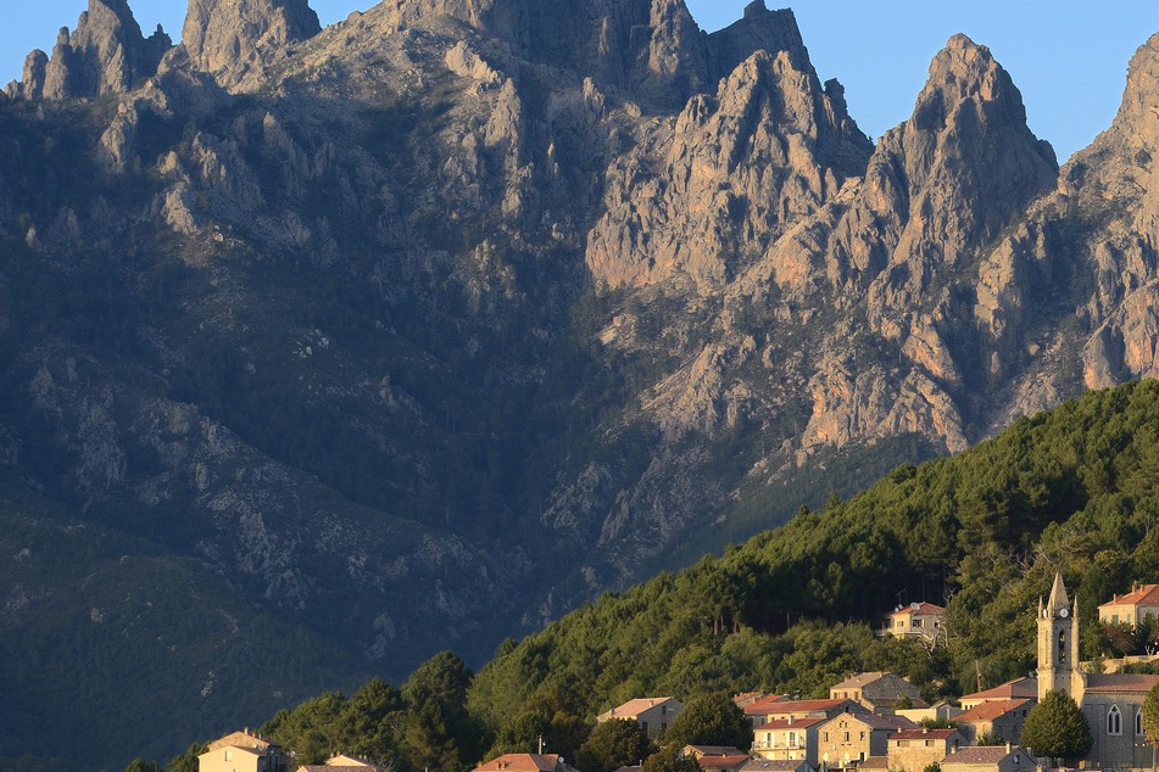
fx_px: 10559
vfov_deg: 4.2
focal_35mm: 328
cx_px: 902
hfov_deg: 6.3
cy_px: 321
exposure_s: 1/250
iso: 400
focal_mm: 195
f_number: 7.1
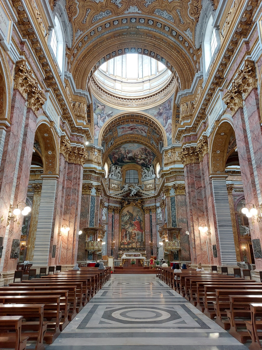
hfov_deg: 54.9
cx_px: 131
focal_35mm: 25
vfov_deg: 69.4
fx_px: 252
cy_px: 175
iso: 400
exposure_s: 1/33
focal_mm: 5.23
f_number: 1.8
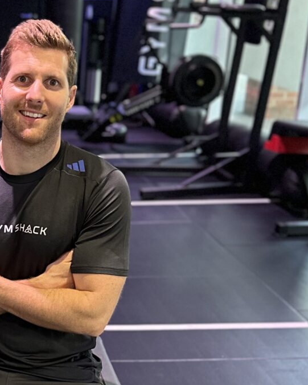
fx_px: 809
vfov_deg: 26.5
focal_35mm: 71
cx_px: -32
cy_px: 276
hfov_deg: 20.5
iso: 640
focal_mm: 6.86
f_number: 1.78
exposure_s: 1/57
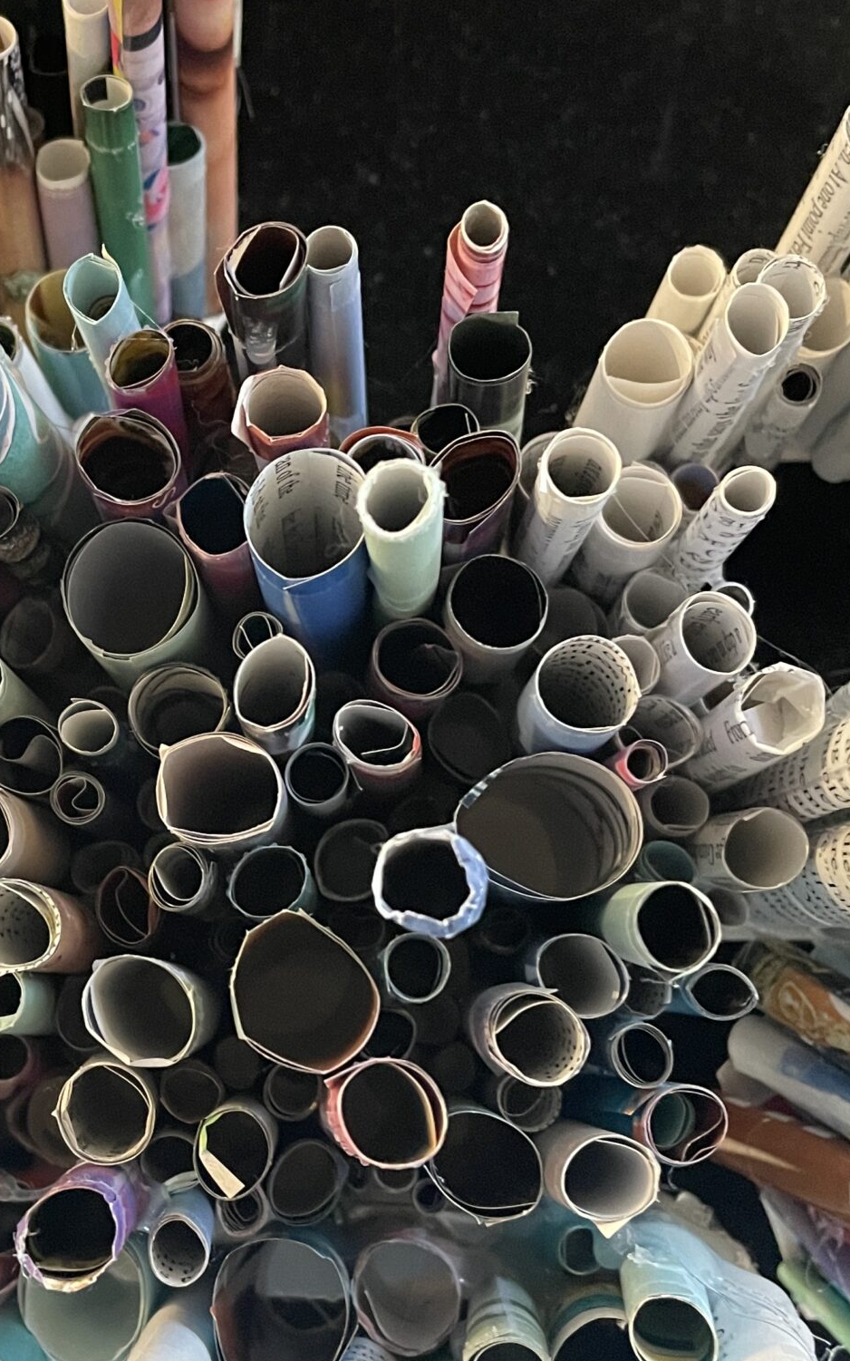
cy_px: 700
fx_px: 1742
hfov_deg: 26.7
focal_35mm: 47
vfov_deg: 42.6
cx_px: 121
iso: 400
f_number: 1.6
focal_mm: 4.2
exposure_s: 1/40
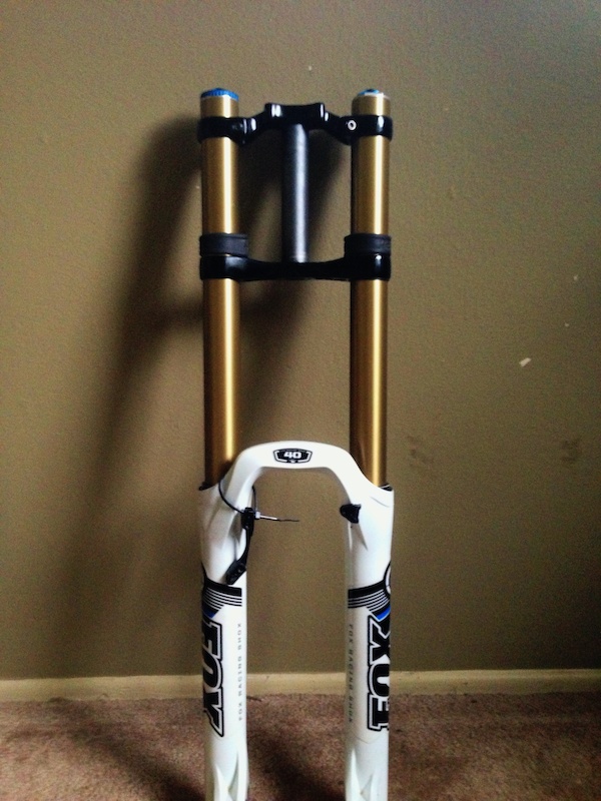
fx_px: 764
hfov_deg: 42.9
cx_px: 300
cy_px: 400
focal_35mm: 33
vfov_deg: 55.4
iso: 500
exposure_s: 1/15
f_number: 2.4
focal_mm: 4.13
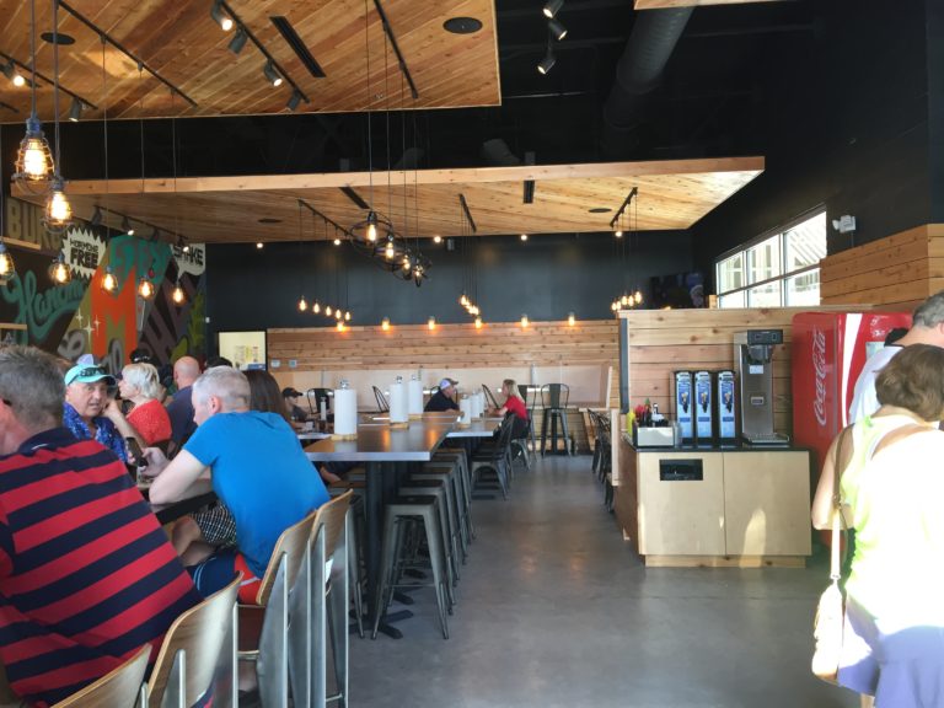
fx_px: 791
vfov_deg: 48.2
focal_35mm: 29
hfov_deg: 61.7
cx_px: 472
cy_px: 354
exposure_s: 1/30
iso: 32
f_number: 2.2
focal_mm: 4.15
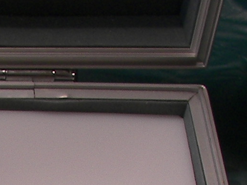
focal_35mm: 180
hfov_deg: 10.4
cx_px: -186
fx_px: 1285
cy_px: 405
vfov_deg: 7.8
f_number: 2.8
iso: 50
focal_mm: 6
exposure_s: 1/6
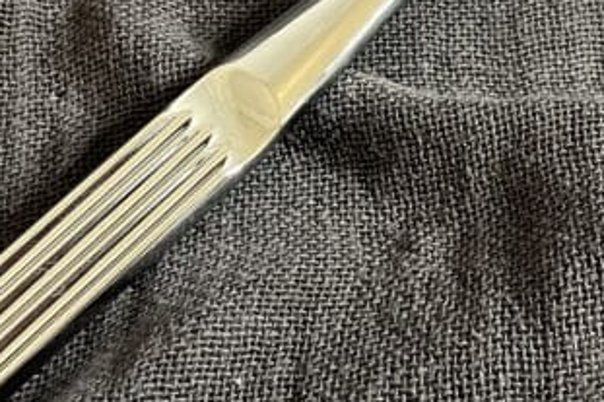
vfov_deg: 15.3
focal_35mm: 89
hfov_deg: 22.6
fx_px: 1492
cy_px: 115
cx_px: 458
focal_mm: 4.2
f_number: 1.6
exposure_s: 1/25
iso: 500
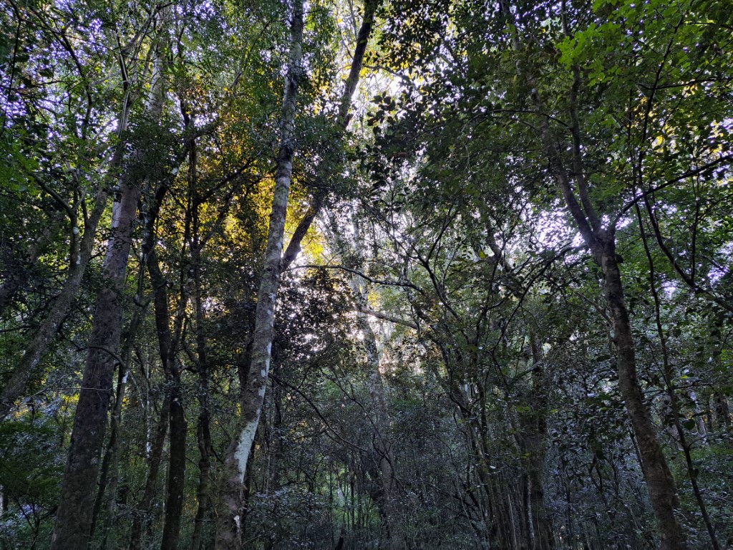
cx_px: 366
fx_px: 508
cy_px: 275
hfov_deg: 71.6
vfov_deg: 56.8
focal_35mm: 24
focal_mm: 5.23
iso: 250
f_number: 1.8
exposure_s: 1/50
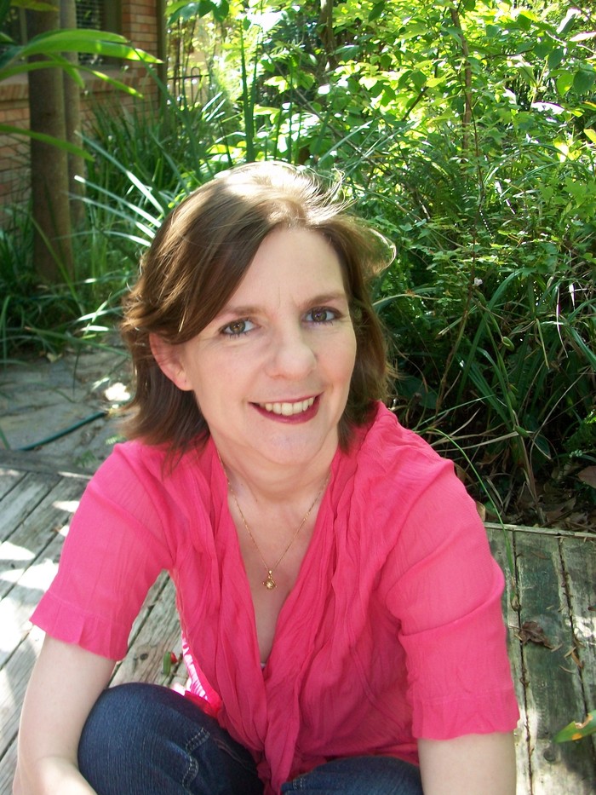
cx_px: 298
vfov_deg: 54.0
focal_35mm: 34
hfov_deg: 41.8
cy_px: 398
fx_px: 780
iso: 80
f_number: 2.8
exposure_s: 1/80
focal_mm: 5.7
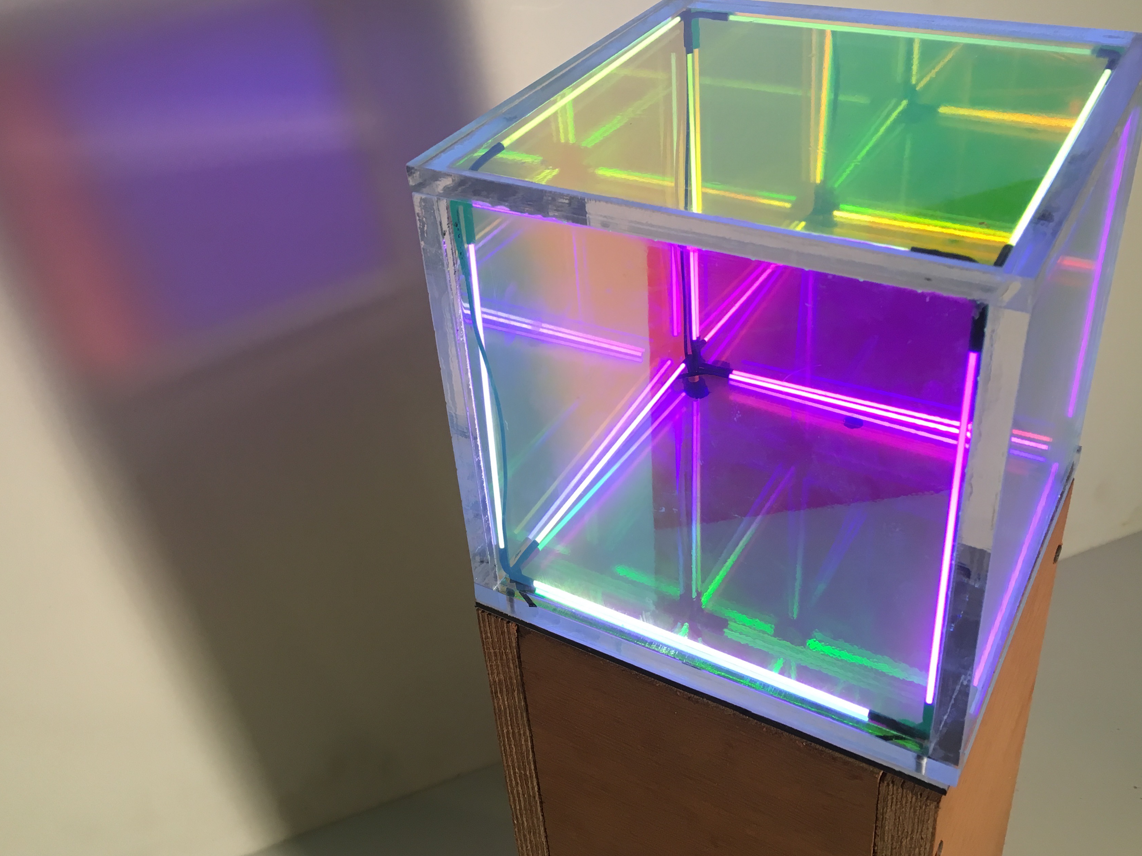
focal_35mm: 35
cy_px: 366
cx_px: 555
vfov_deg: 40.6
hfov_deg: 52.6
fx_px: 1155
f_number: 2.2
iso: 50
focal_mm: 4.15
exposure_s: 1/30
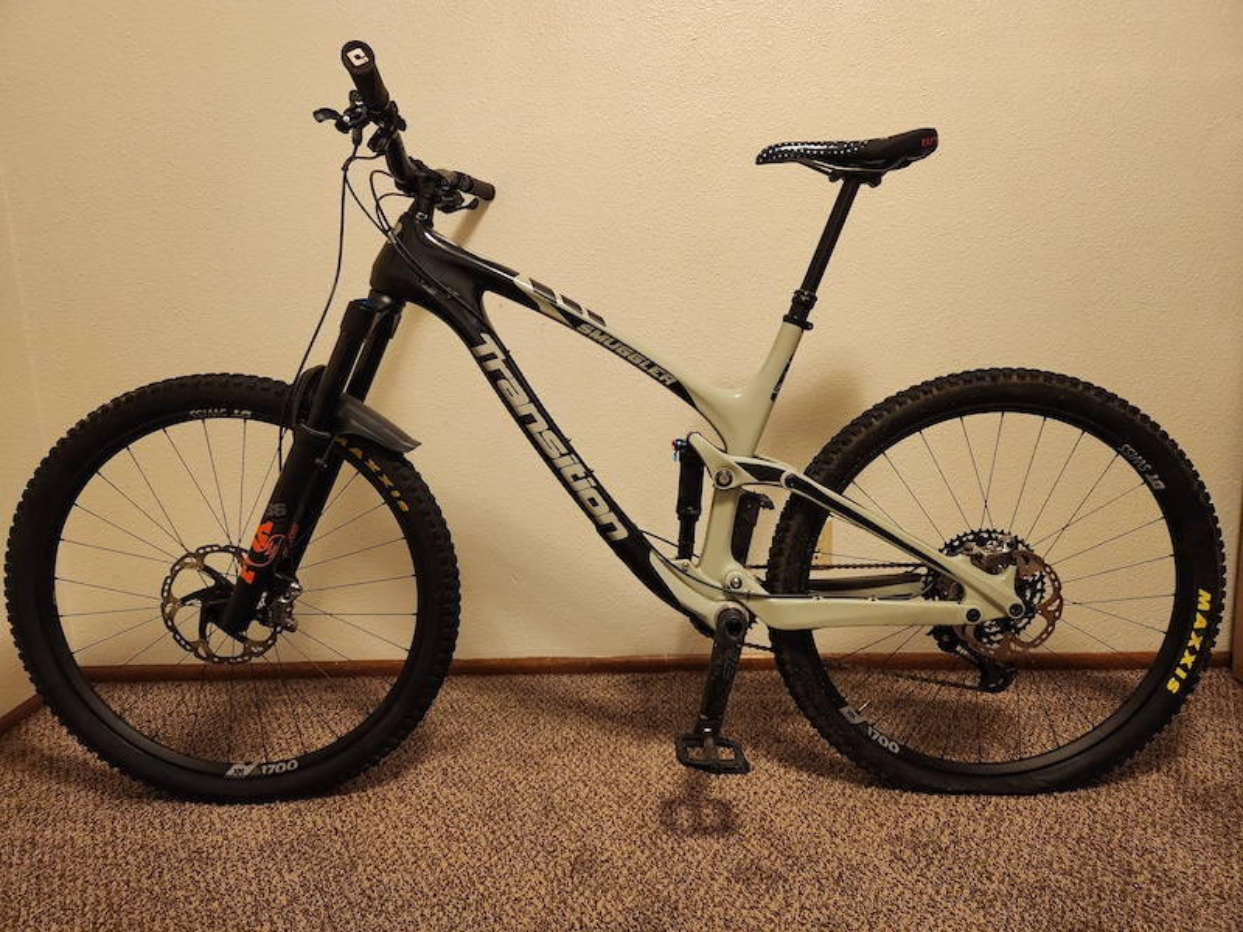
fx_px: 826
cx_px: 622
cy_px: 466
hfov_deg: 73.9
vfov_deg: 58.9
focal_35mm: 23
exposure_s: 1/60
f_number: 1.8
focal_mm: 5.4
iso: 640
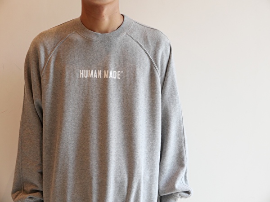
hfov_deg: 26.0
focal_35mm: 75
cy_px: 101
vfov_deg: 19.6
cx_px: 135
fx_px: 585
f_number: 2.8
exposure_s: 1/125
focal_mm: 34
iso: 500
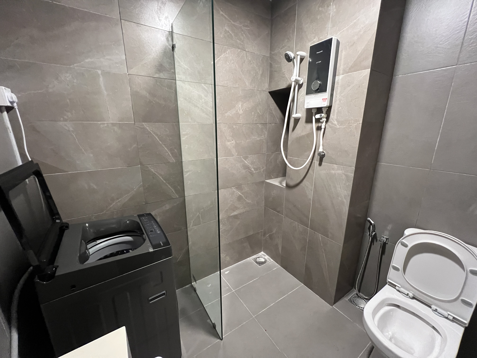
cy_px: 179
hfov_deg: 106.2
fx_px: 179
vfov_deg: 89.9
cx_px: 238
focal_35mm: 13
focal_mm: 1.57
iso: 800
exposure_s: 1/50
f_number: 1.8
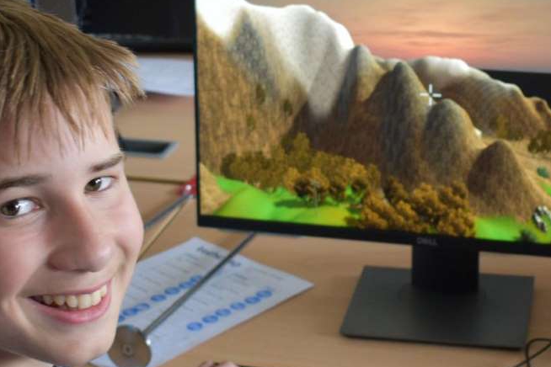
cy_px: 127
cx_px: 275
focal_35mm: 100
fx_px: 1534
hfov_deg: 20.4
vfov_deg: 13.6
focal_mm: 27
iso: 1000
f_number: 4
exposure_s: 1/60
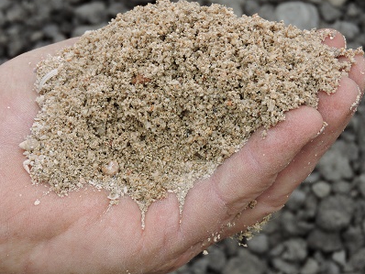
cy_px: 158
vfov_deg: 5.9
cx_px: 154
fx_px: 2648
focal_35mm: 251
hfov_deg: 7.9
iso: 100
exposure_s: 1/250
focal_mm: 35.8
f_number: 5.3
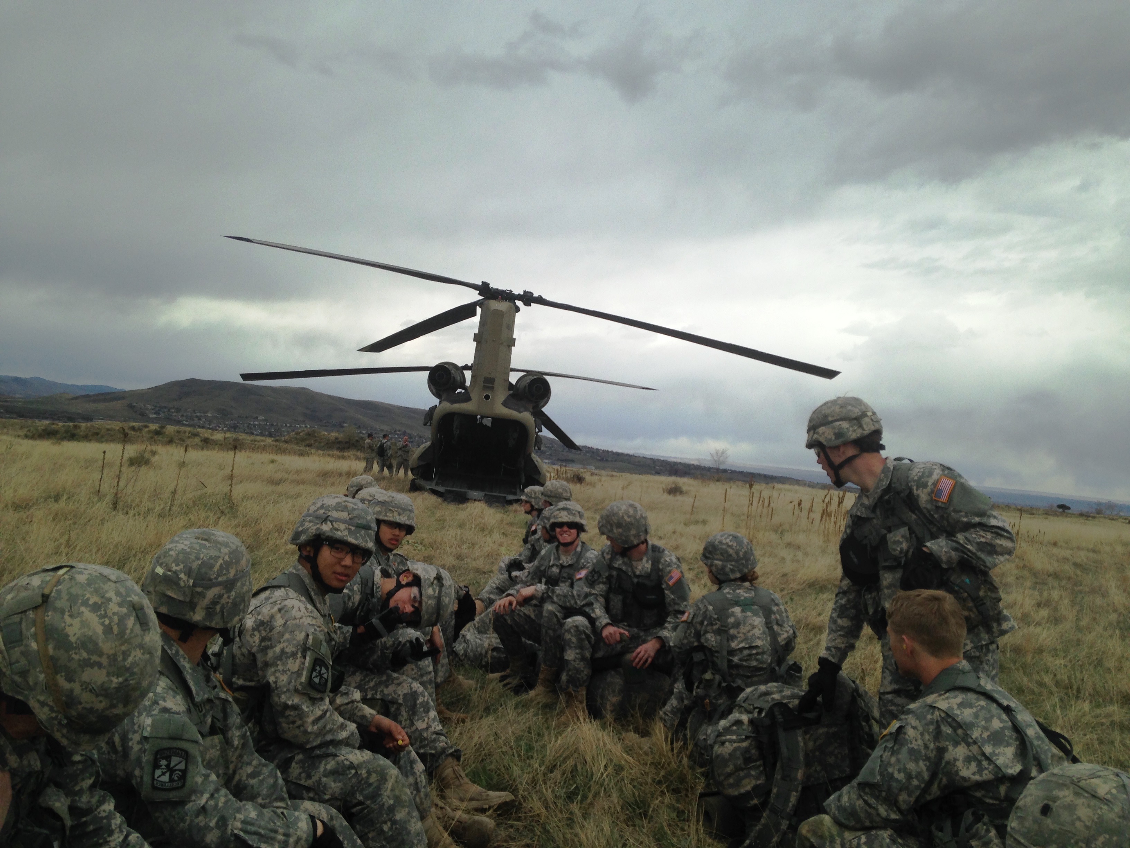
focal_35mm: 33
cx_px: 565
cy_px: 424
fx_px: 1077
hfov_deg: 55.4
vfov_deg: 42.9
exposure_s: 1/919
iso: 50
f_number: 2.4
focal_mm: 4.12
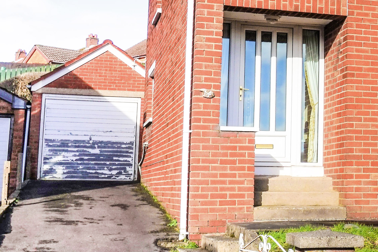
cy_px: 76
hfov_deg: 27.1
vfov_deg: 19.6
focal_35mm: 69
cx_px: 405
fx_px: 725
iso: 100
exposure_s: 1/80
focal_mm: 16
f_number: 16
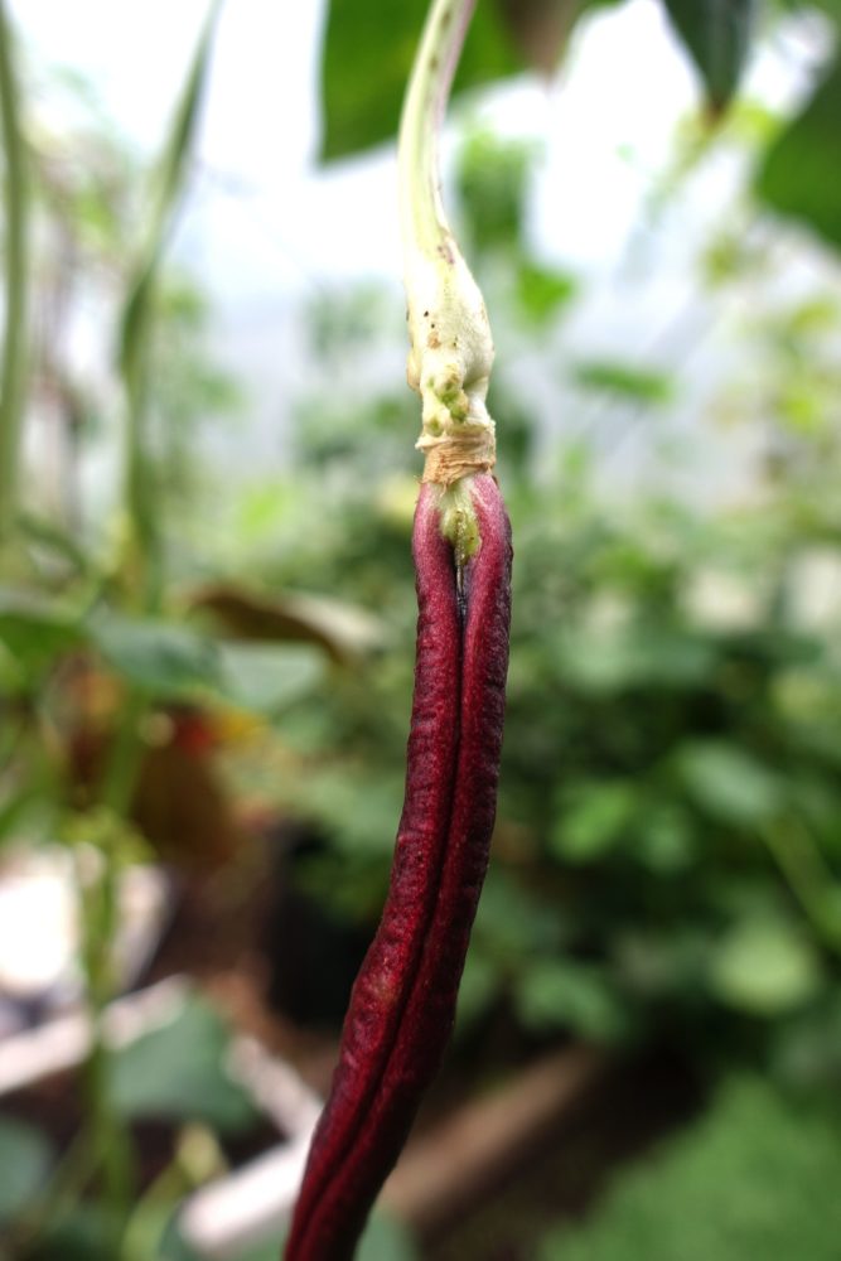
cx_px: 420
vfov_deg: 73.7
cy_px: 630
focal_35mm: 24
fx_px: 841
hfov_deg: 53.1
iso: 125
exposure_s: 1/50
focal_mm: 8.8
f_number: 2.8
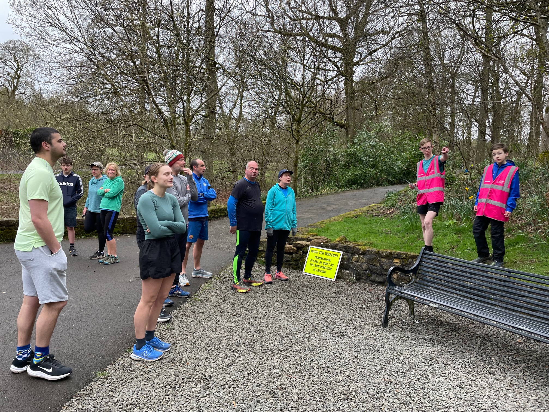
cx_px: 274
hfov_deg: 67.3
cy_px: 206
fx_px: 412
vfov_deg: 53.1
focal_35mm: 26
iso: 32
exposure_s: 1/130
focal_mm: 4.2
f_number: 1.6
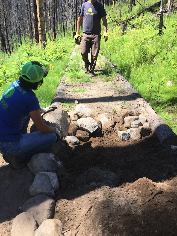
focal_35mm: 29
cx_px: 88
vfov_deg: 61.7
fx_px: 198
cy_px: 118
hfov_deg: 48.2
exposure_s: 1/706
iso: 32
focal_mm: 4.15
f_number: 2.2
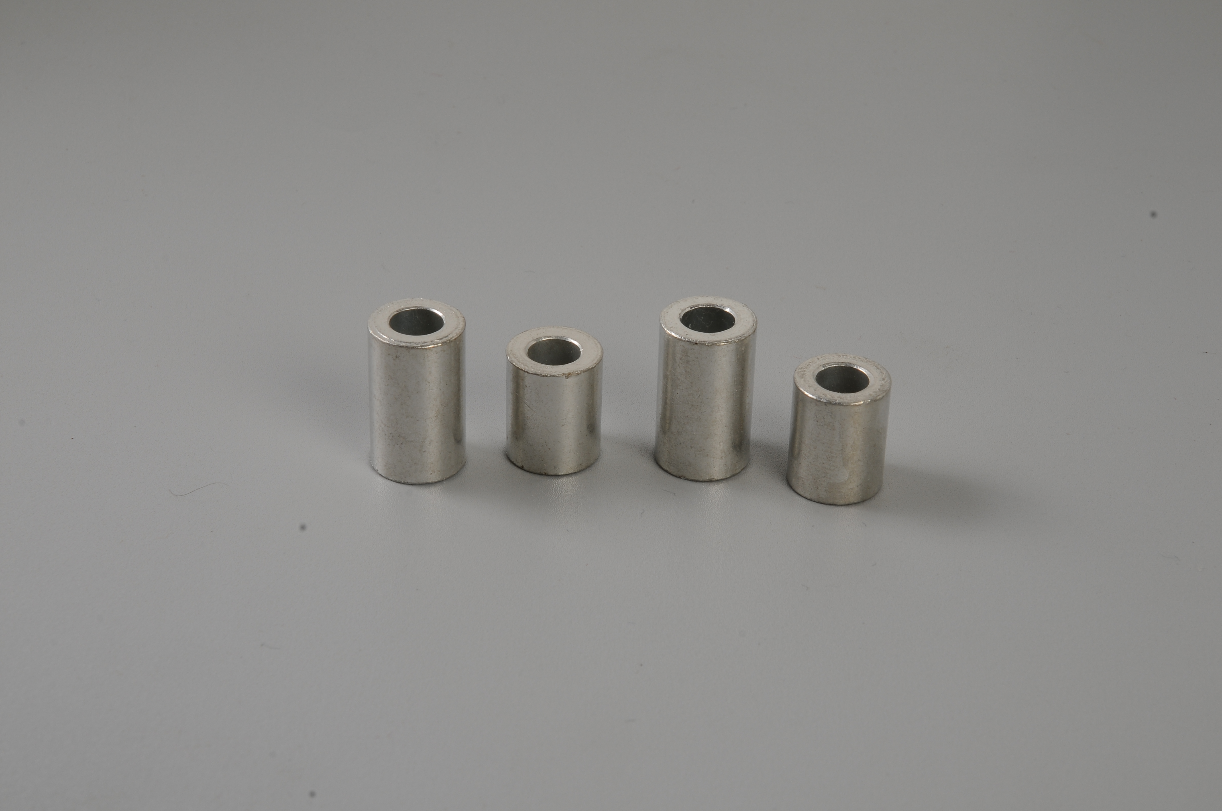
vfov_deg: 13.0
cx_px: 611
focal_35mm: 105
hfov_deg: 19.5
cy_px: 406
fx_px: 3560
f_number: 22
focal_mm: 70
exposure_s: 1/80
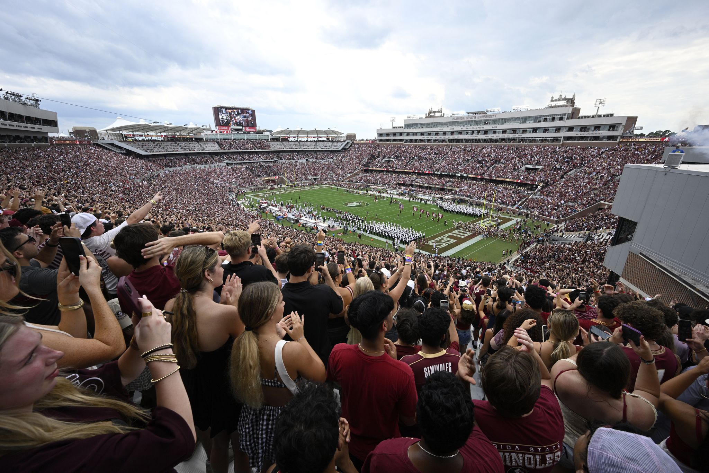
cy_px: 236
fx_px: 276
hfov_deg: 104.3
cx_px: 354
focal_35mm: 14
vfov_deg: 81.2
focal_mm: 14
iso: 500
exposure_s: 1/500
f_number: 8
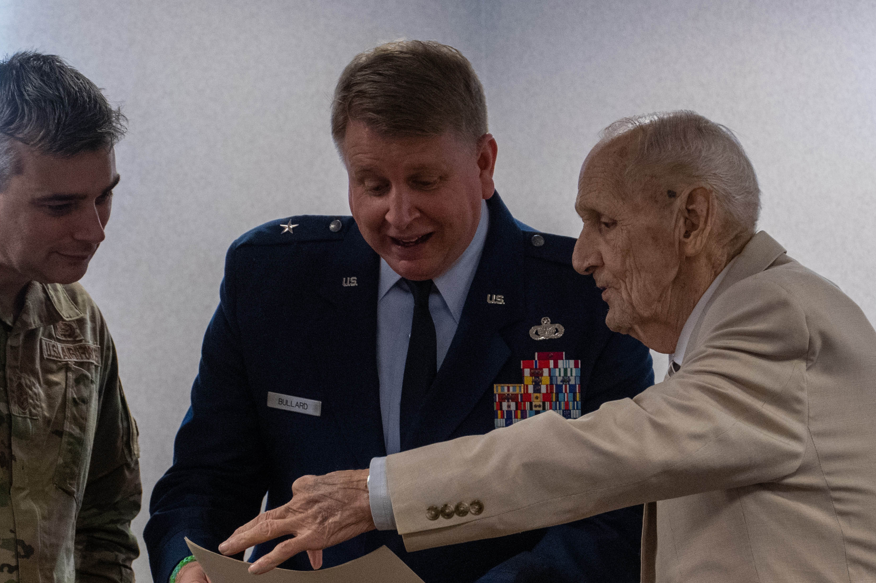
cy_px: 340
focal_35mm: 127
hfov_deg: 16.1
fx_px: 3089
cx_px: 330
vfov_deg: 10.8
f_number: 5
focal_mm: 52
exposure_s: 1/100
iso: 1250
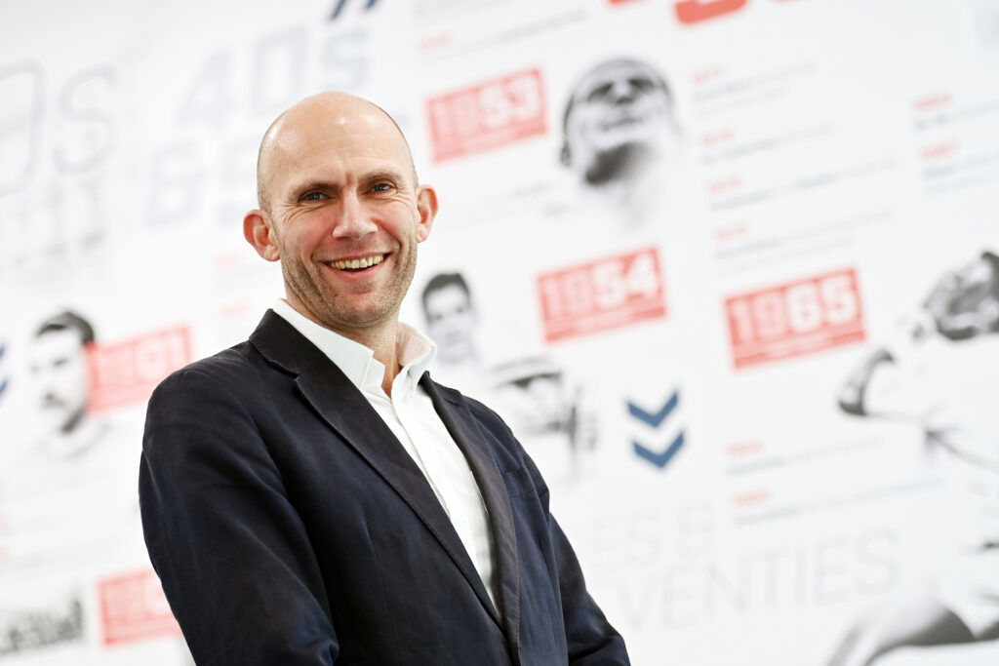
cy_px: 333
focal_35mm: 90
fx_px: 2498
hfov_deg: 22.6
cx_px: 500
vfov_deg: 15.2
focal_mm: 90
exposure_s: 1/200
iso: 1000
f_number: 4
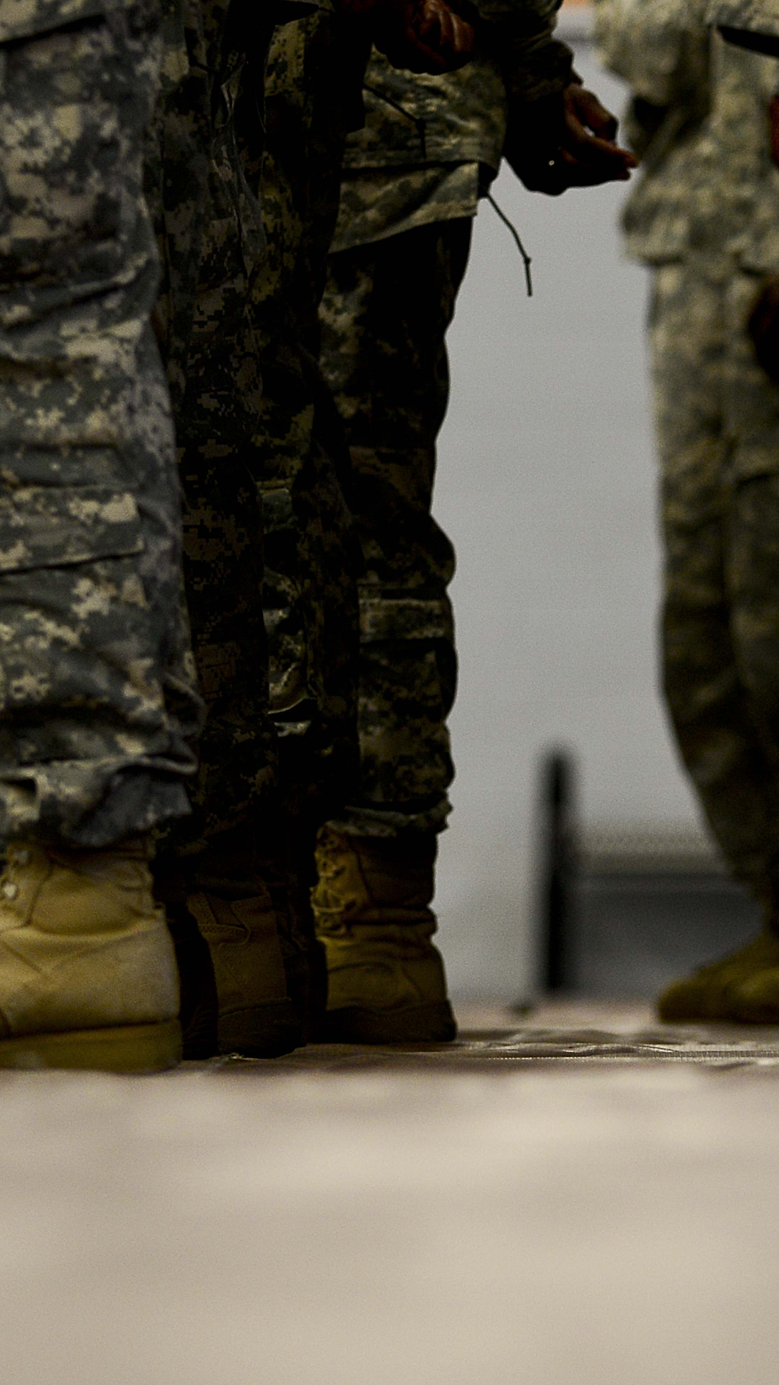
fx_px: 8152
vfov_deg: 9.7
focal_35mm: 222
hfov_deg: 5.4
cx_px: 1198
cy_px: 827
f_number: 2.8
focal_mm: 116
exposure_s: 1/100
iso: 400
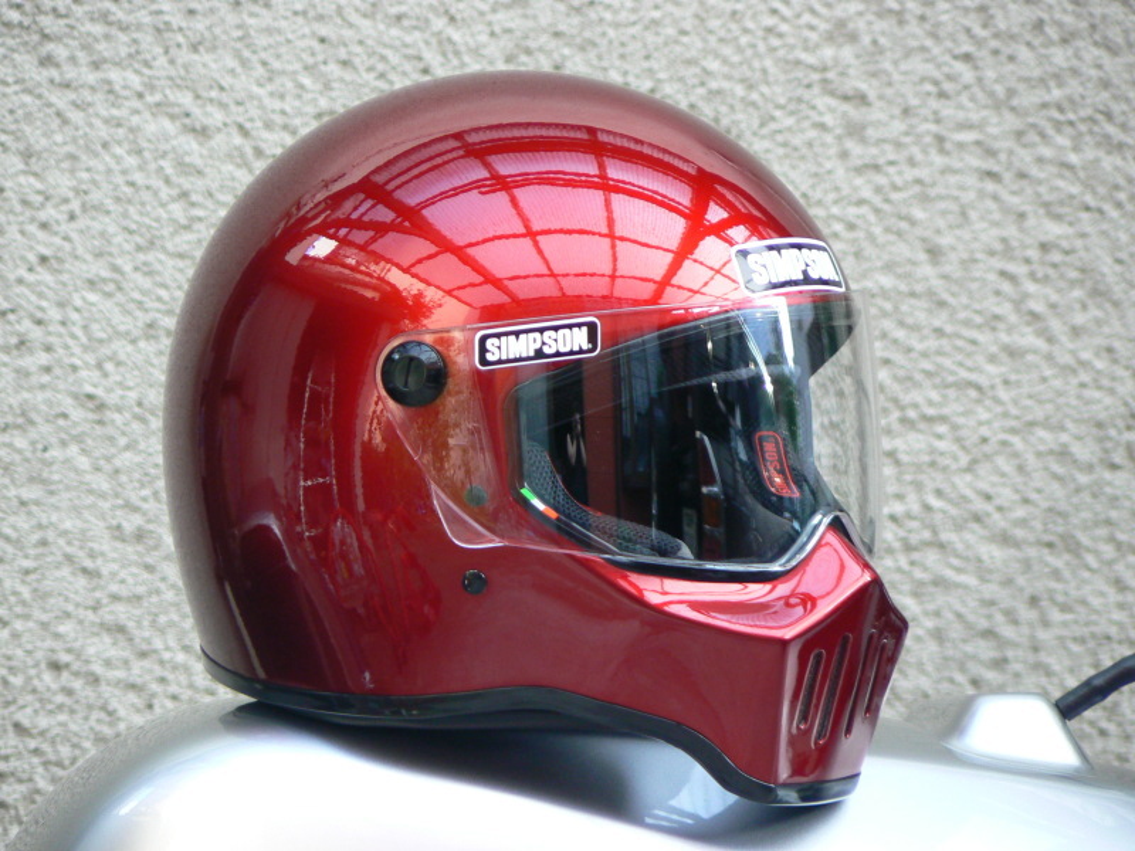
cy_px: 426
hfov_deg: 5.2
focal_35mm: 380
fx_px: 12460
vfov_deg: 3.9
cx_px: 568
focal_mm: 63.3
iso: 125
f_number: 3.6
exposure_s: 1/30
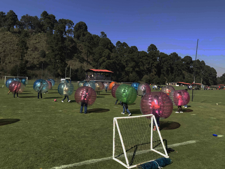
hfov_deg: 63.4
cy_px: 84
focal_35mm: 28
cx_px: 112
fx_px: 182
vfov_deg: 49.7
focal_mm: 3.99
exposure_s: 1/1996
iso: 20
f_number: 1.8
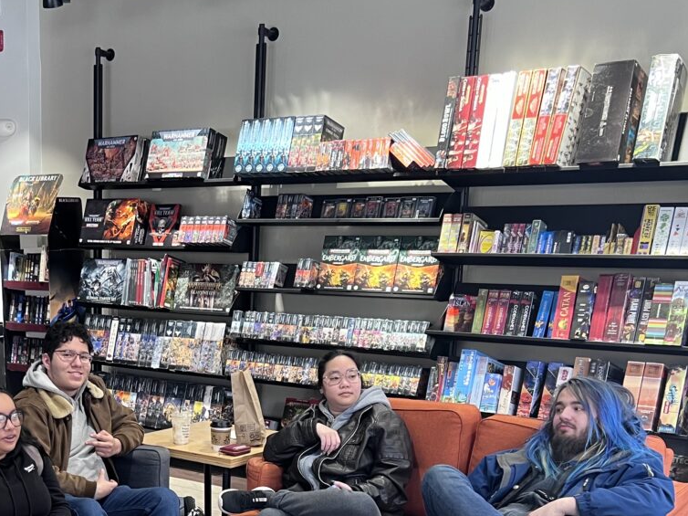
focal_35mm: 53
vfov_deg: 26.5
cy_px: 473
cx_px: 109
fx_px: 1053
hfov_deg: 34.7
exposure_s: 1/60
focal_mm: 5.7
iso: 125
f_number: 1.5
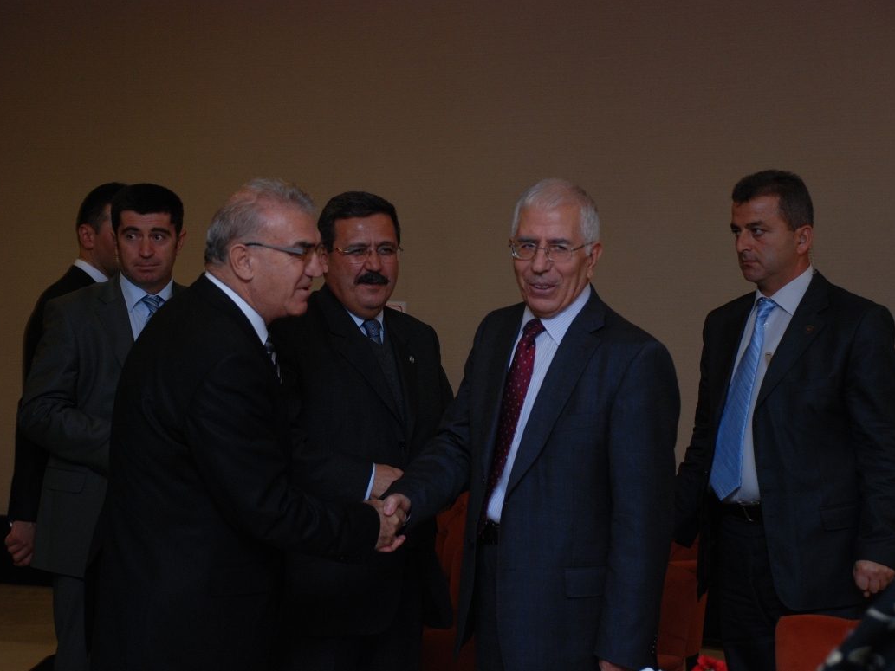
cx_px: 407
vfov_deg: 18.2
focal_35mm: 81
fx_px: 2095
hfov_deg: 24.1
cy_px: 335
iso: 400
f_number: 5
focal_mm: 50
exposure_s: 1/60
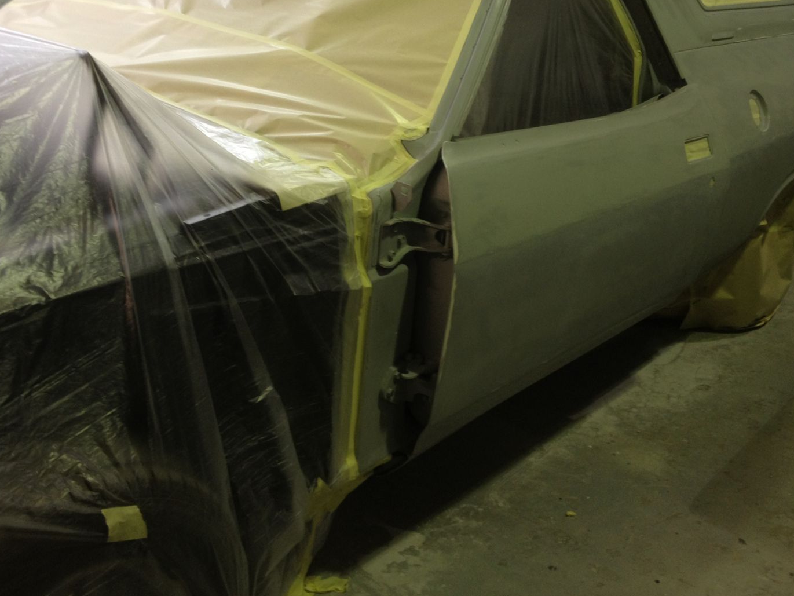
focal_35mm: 49
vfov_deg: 29.4
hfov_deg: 38.9
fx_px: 1124
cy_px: 182
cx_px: 403
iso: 50
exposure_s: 1/24
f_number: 2.4
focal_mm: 4.28
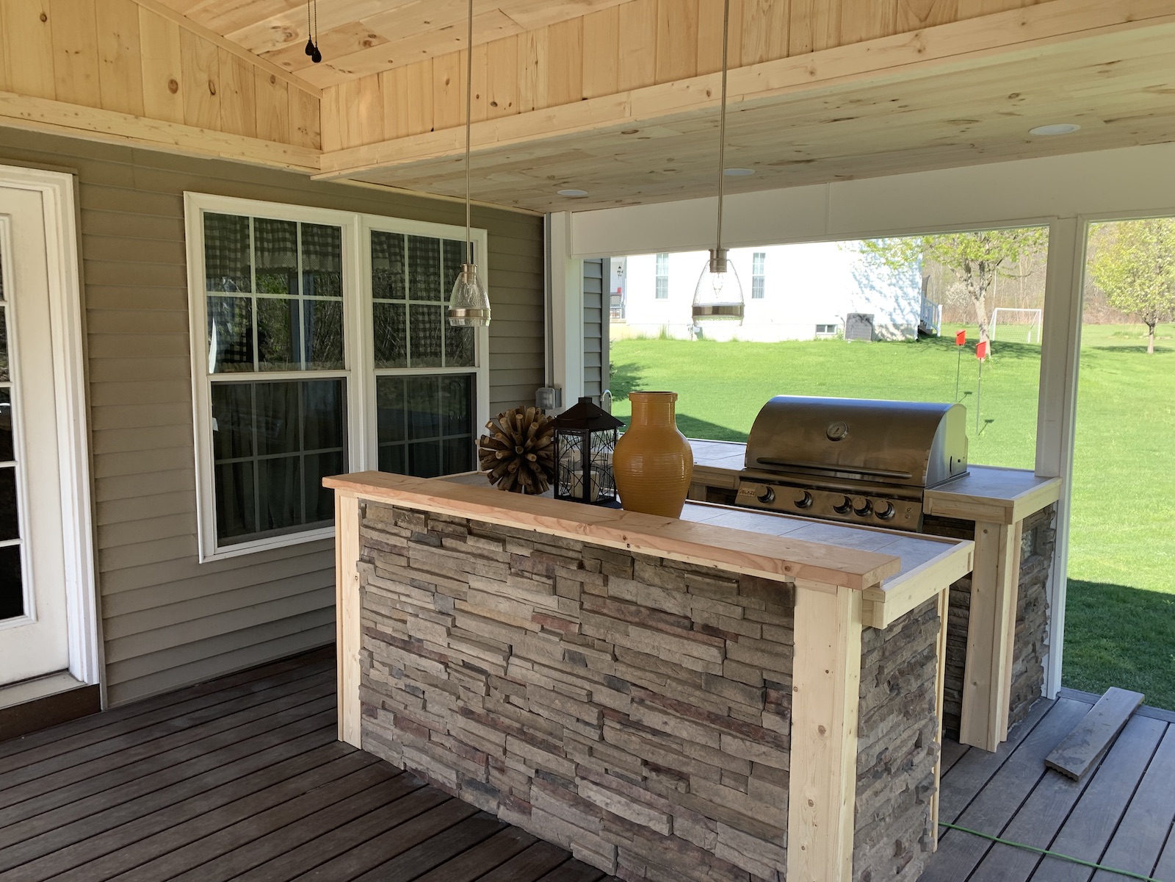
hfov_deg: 67.3
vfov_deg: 53.1
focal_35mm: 26
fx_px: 883
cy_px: 441
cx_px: 588
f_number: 1.8
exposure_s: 1/256
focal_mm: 4.25
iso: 25
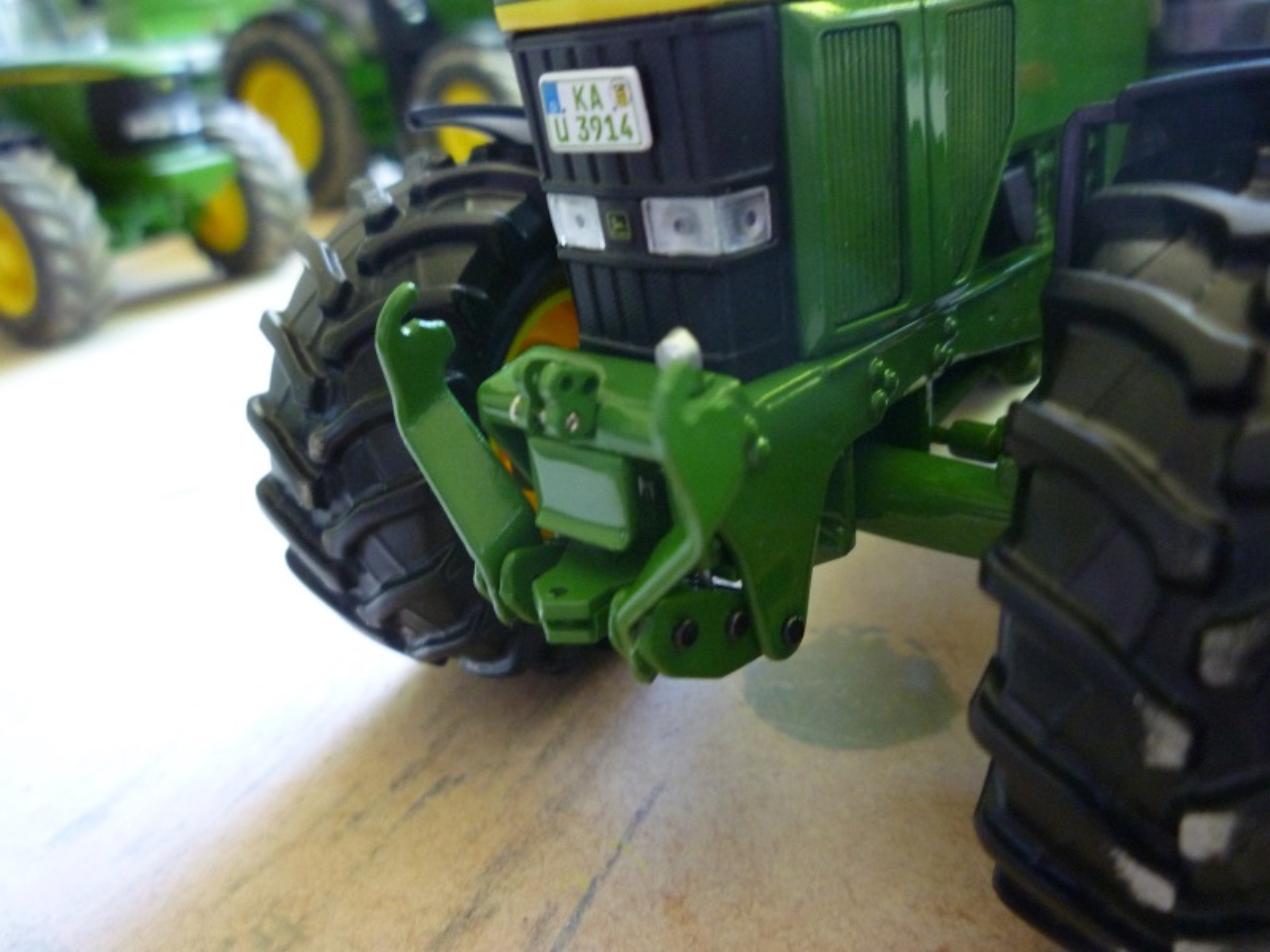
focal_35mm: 29
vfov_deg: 48.2
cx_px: 635
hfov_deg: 61.7
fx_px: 1064
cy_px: 476
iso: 400
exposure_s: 1/8
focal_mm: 5.2
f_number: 3.3
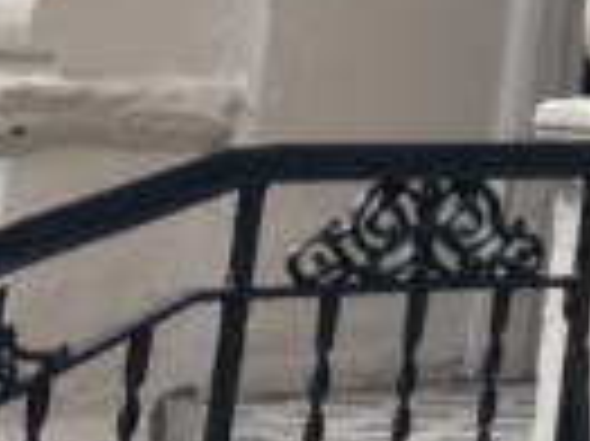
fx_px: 2537
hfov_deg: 10.5
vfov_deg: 9.0
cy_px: -596
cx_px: 1612
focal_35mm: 149
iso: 32
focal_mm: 4.2
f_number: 1.6
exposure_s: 1/237
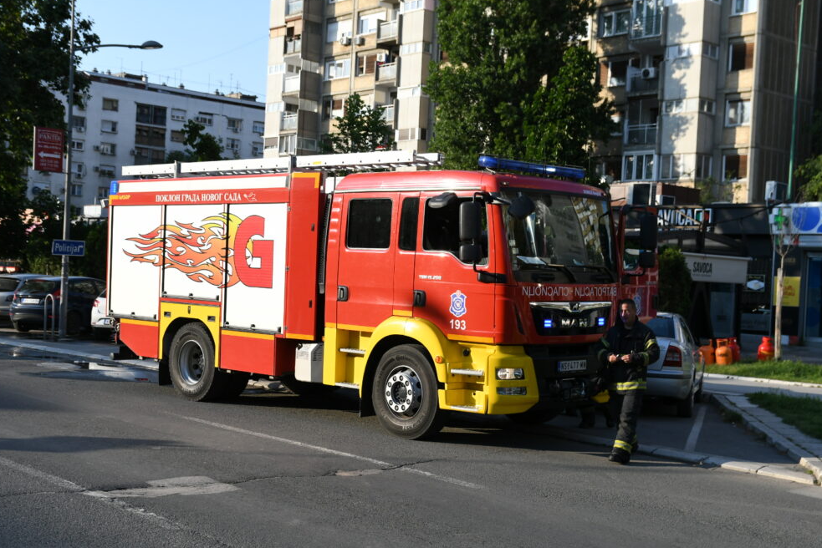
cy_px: 279
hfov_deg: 39.6
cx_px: 416
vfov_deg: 27.0
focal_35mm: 50
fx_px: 1142
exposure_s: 1/1000
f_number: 4
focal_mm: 32
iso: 200
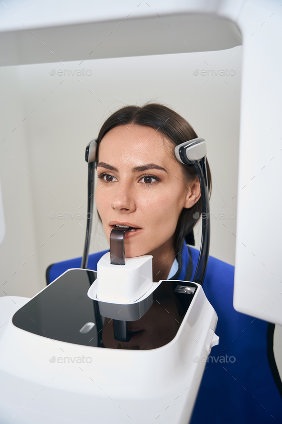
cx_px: 141
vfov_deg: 56.2
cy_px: 212
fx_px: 396
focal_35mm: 34
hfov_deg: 39.2
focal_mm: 33.7
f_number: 2.8
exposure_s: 1/250
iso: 100
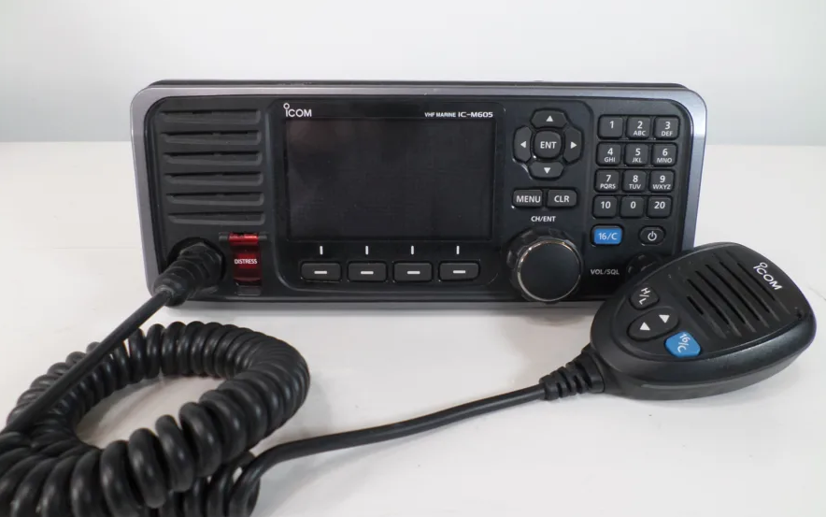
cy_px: 255
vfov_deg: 46.0
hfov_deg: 68.4
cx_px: 419
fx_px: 608
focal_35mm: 27
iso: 80
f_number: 2.5
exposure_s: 1/45
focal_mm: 4.5
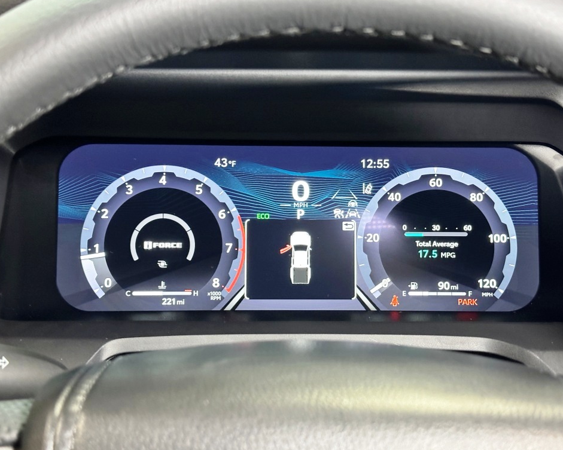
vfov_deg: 29.7
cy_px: 226
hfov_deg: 36.6
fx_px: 850
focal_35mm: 51
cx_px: 302
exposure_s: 1/30
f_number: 1.78
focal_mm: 6.86
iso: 500
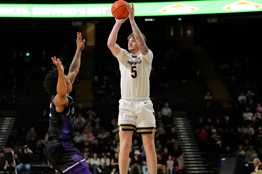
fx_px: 742
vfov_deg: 13.4
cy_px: 87
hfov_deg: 20.0
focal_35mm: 102
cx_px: 131
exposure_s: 1/2000
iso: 4000
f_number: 2.8
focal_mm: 102
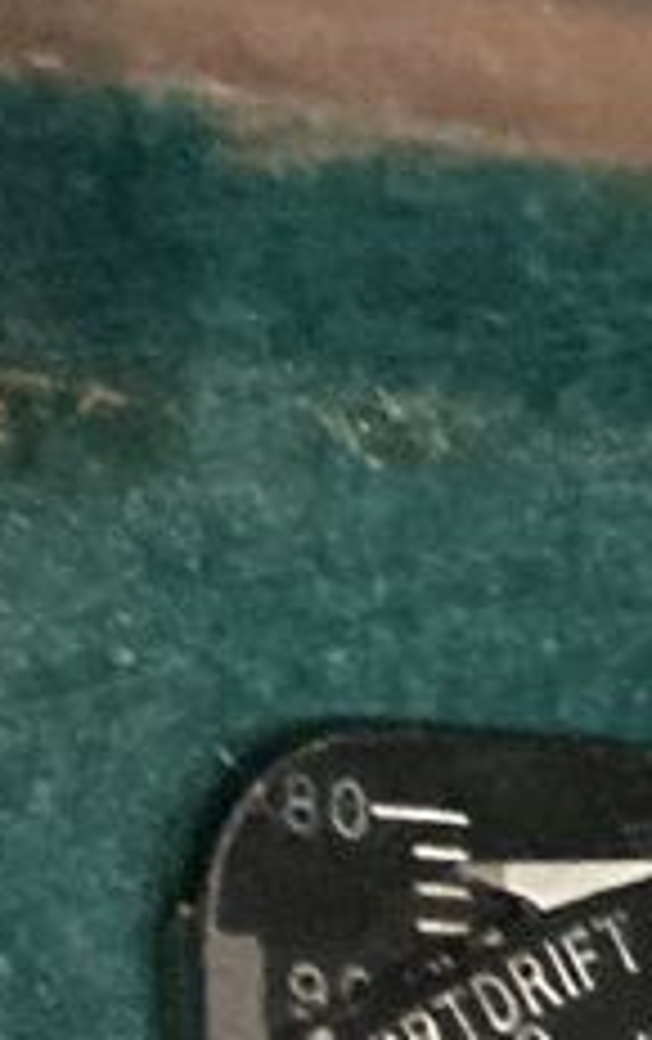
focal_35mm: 171
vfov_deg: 10.1
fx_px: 4847
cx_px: 1389
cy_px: 2744
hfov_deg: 7.3
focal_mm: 3.99
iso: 400
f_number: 1.8
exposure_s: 1/25
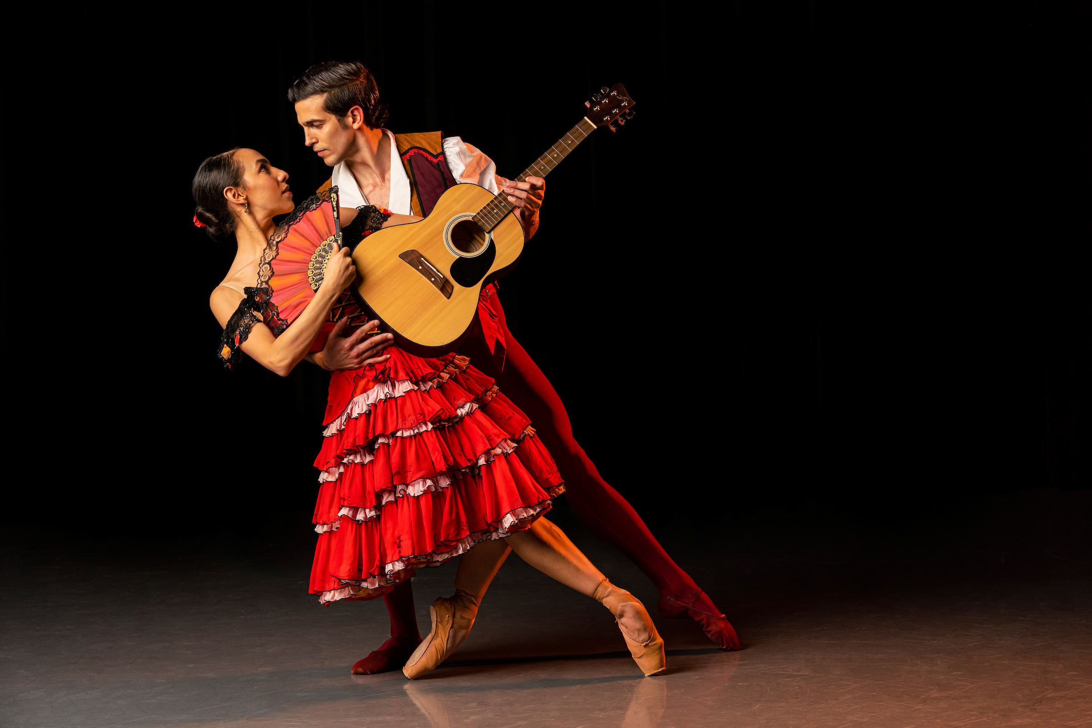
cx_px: 546
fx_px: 2579
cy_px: 364
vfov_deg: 16.1
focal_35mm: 85
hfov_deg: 23.9
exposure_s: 1/125
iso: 1000
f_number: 6.3
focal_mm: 85
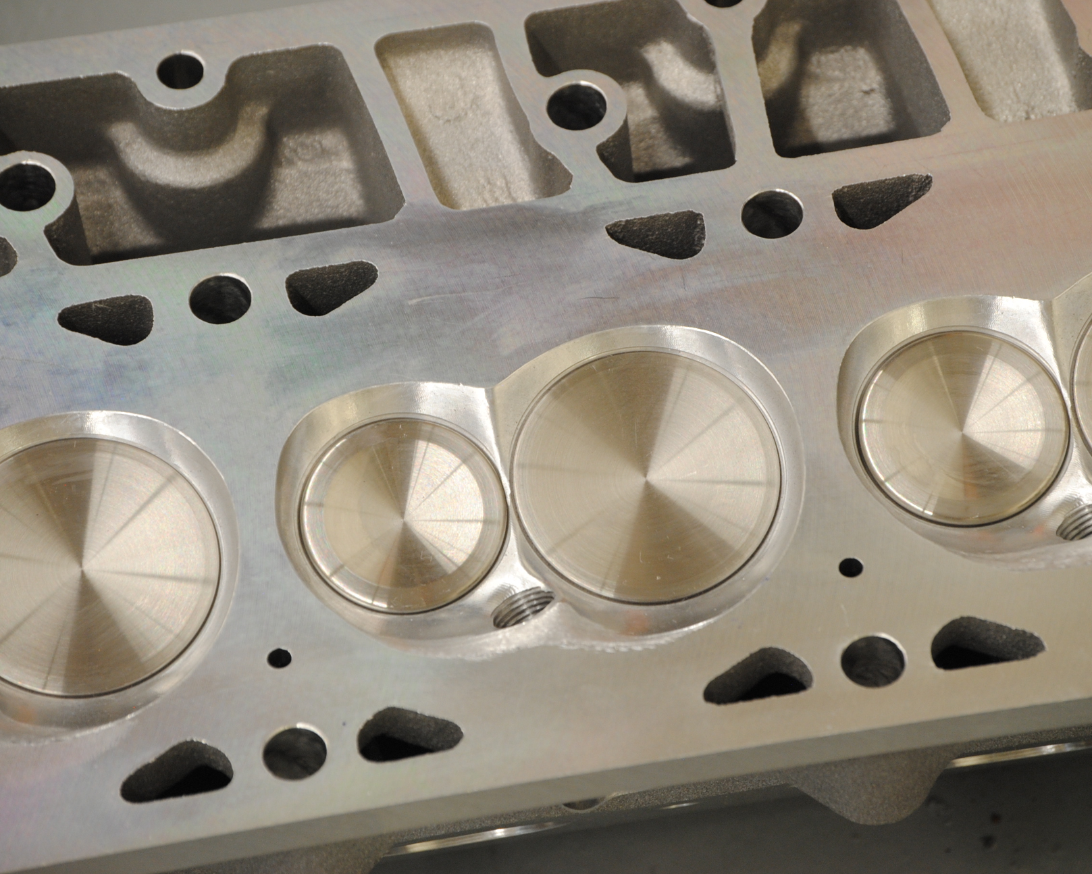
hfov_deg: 10.2
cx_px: 566
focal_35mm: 189
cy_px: 437
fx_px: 6109
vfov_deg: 8.2
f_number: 6.3
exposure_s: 1/4
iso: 400
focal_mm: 112
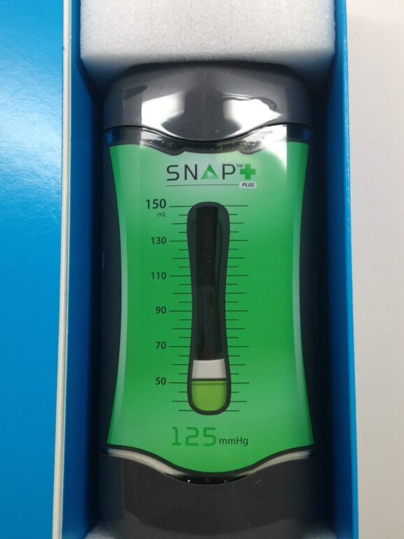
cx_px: 190
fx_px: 685
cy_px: 244
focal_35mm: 44
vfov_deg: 42.9
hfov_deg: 32.9
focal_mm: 4.12
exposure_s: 1/30
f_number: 2.4
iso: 50
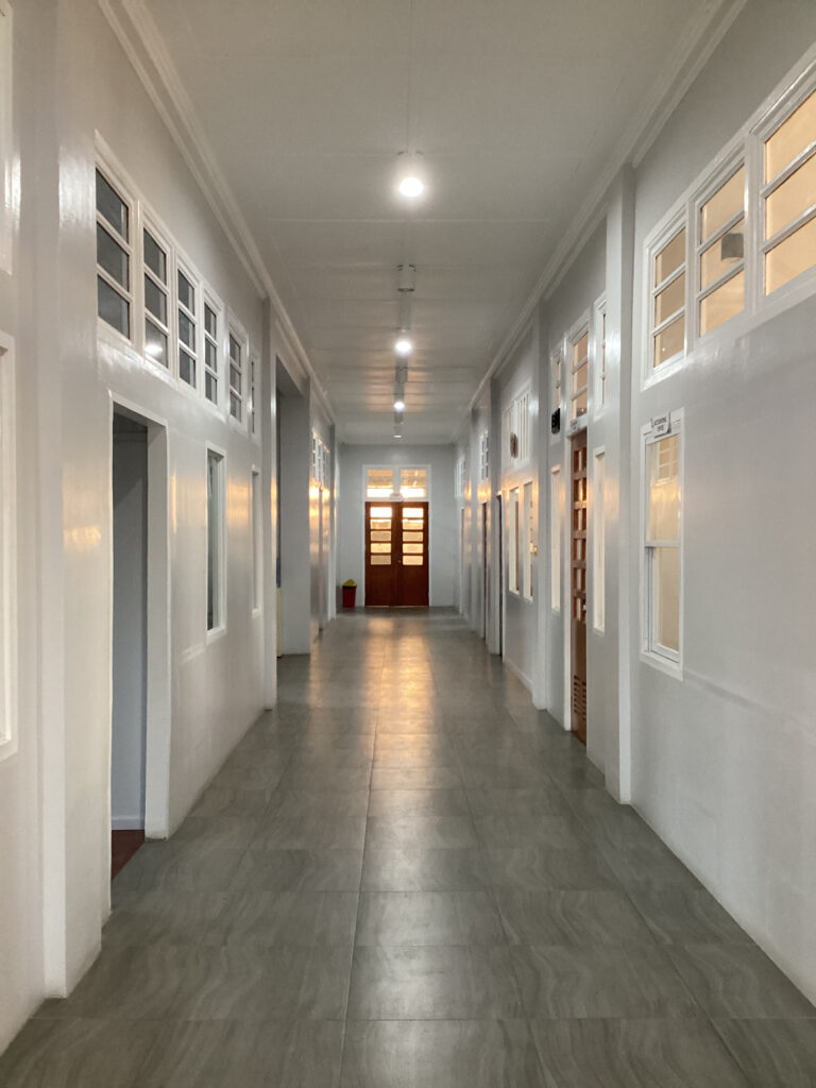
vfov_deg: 58.4
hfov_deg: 45.4
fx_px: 974
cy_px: 544
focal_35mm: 31
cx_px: 408
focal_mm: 3.3
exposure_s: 1/50
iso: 400
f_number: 2.4
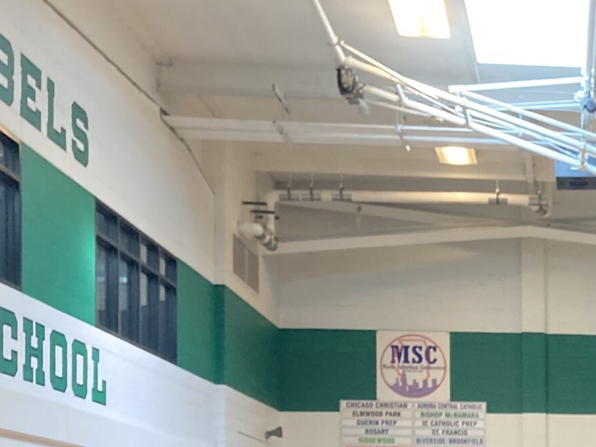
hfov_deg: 21.4
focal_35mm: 81
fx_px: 1395
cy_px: 557
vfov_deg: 17.3
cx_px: 811
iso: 250
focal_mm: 3.99
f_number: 1.8
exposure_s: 1/60
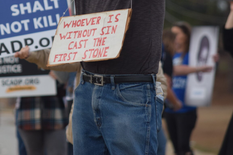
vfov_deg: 2.2
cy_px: -14
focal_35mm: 615
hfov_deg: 3.4
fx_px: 3981
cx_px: 42
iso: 560
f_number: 5
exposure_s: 1/250
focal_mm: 185
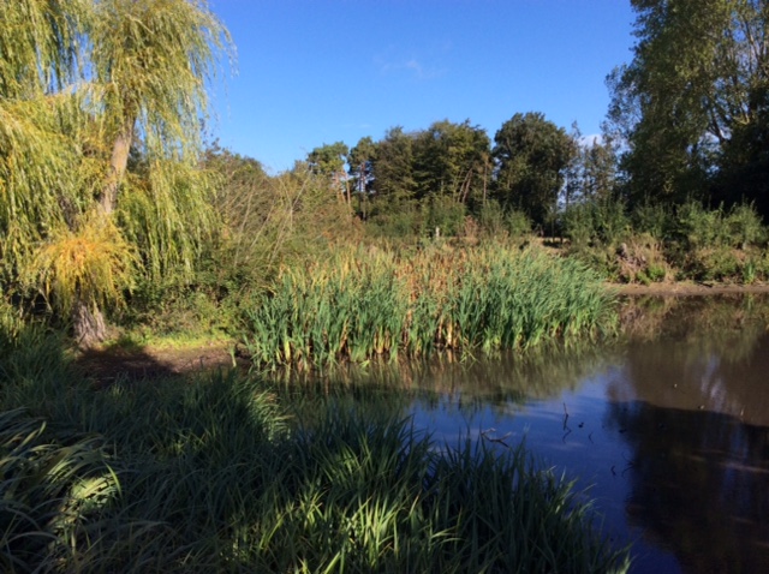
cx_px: 384
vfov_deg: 44.1
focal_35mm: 32
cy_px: 287
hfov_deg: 56.9
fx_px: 710
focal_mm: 3.3
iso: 32
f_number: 2.4
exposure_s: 1/1003
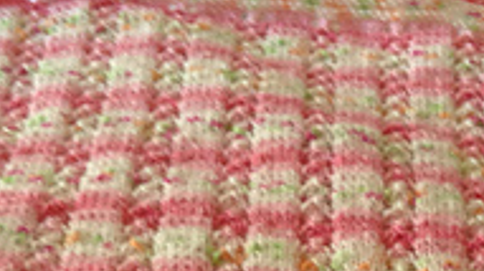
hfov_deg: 22.6
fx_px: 1205
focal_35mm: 94
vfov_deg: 12.4
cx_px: 317
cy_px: 374
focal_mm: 3.3
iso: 100
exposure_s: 1/24
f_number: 2.4
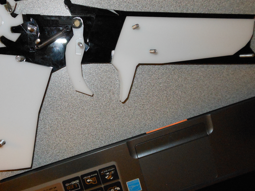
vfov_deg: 41.8
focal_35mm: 34
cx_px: 106
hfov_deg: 53.7
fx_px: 250
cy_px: 98
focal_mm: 4.5
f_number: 10.2
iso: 400
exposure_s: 1/8
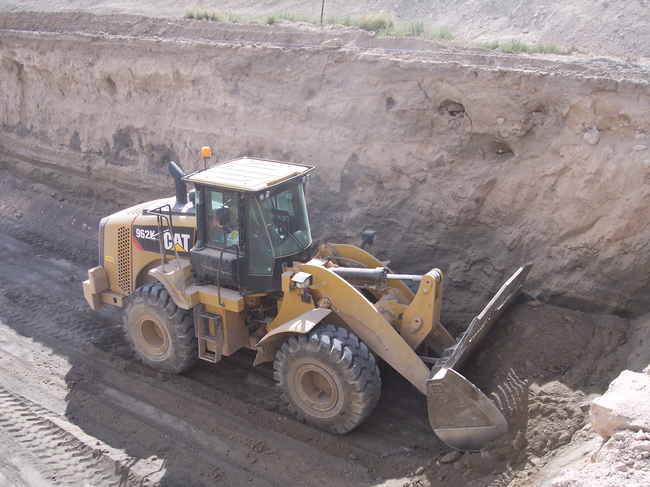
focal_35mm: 38
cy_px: 244
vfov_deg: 37.7
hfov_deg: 49.0
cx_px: 325
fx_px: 713
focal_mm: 8
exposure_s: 1/350
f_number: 4.8
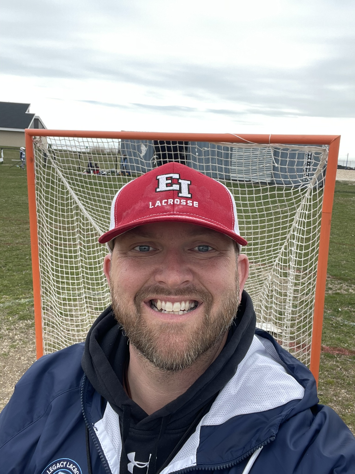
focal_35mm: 30
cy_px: 237
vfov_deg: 60.0
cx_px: 178
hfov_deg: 46.8
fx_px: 410
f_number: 2.2
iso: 32
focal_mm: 2.71
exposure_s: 1/121
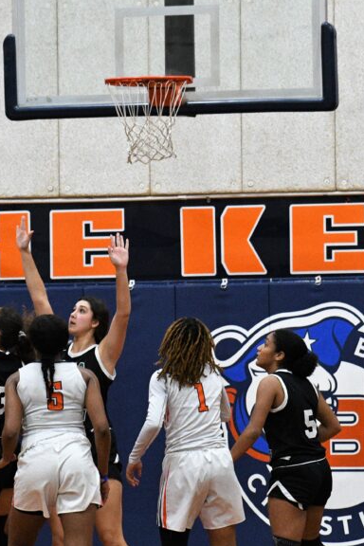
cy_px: 258
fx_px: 4443
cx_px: 65
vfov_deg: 7.0
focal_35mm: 293
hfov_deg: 4.7
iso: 5000
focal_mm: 110
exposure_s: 1/400
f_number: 6.3
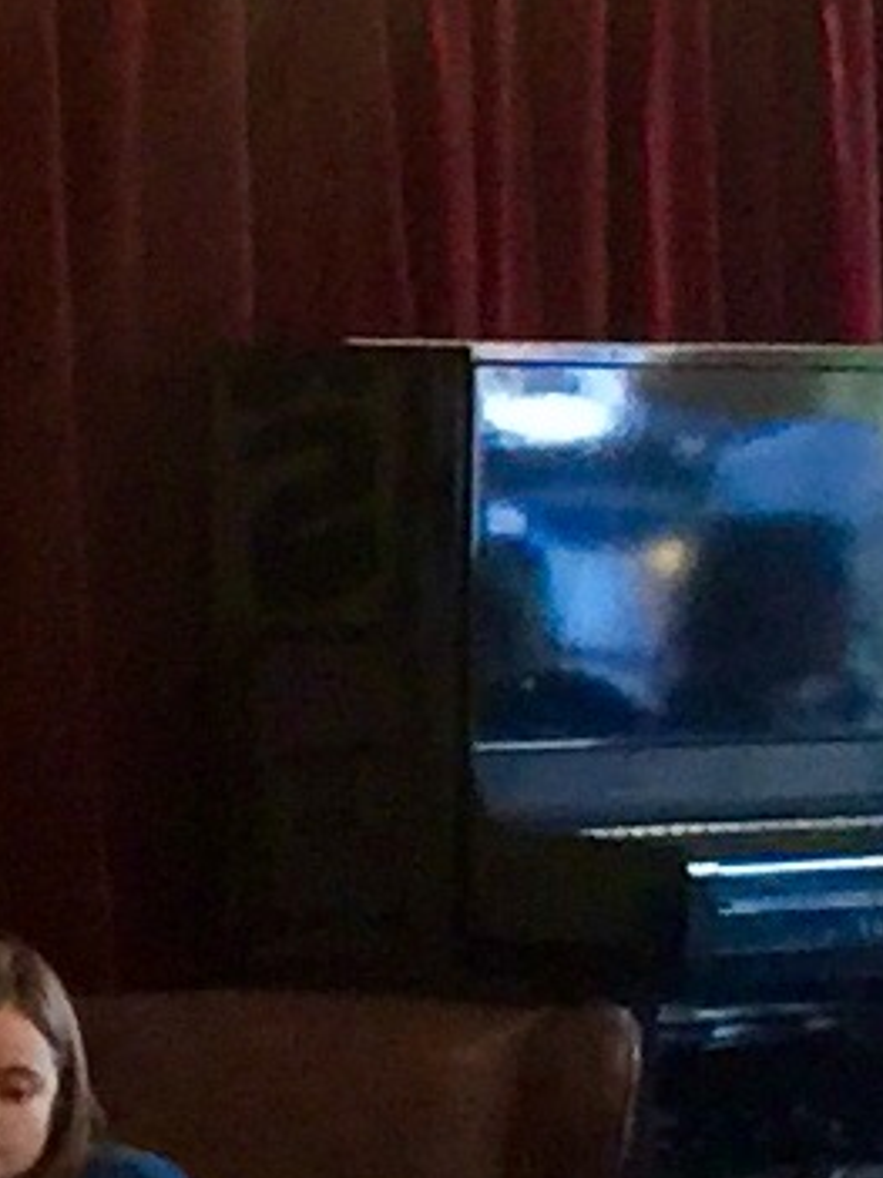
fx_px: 9189
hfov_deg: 5.4
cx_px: -665
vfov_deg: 7.3
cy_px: 201
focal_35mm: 270
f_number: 2.2
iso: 160
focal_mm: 4.15
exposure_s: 1/17
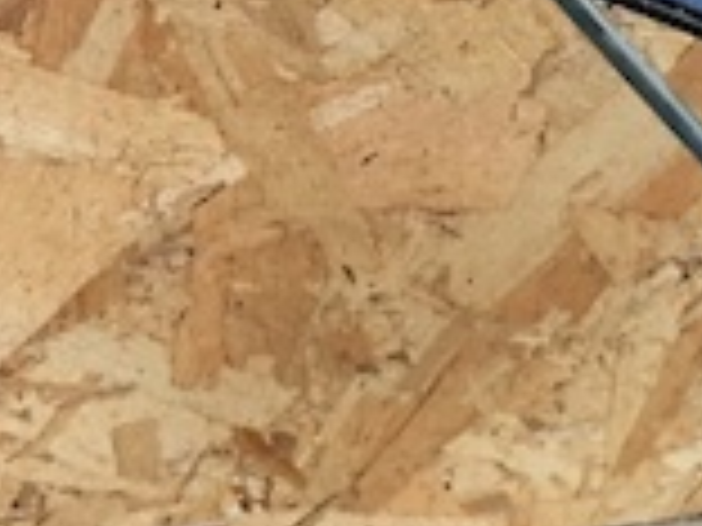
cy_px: -45
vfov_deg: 9.9
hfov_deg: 12.9
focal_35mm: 149
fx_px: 3022
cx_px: -117
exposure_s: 1/30
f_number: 2.2
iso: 80
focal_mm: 4.15
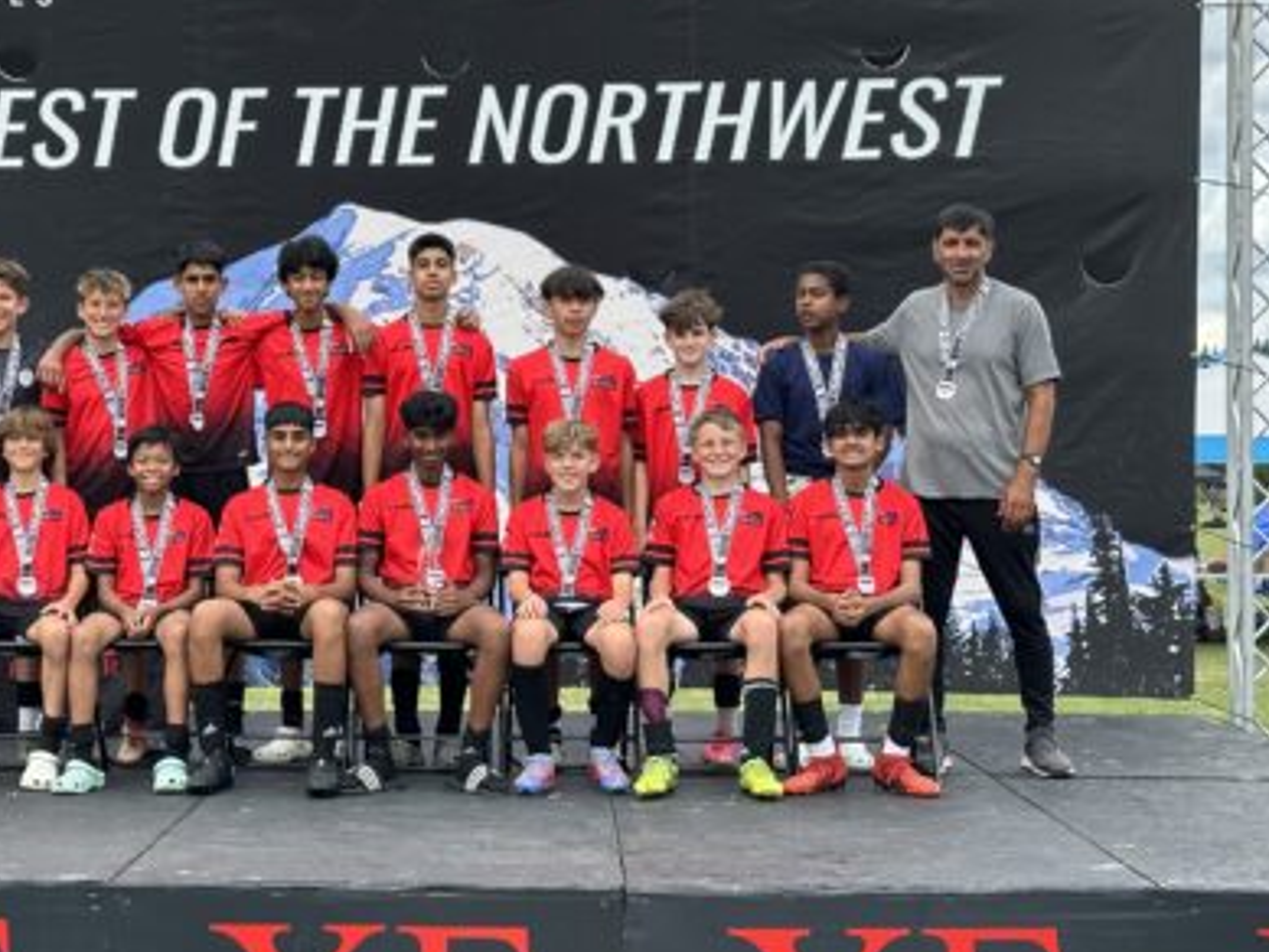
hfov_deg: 26.1
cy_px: 430
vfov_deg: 19.9
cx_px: 378
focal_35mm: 74
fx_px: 2714
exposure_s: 1/1212
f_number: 1.78
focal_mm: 6.86
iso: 64
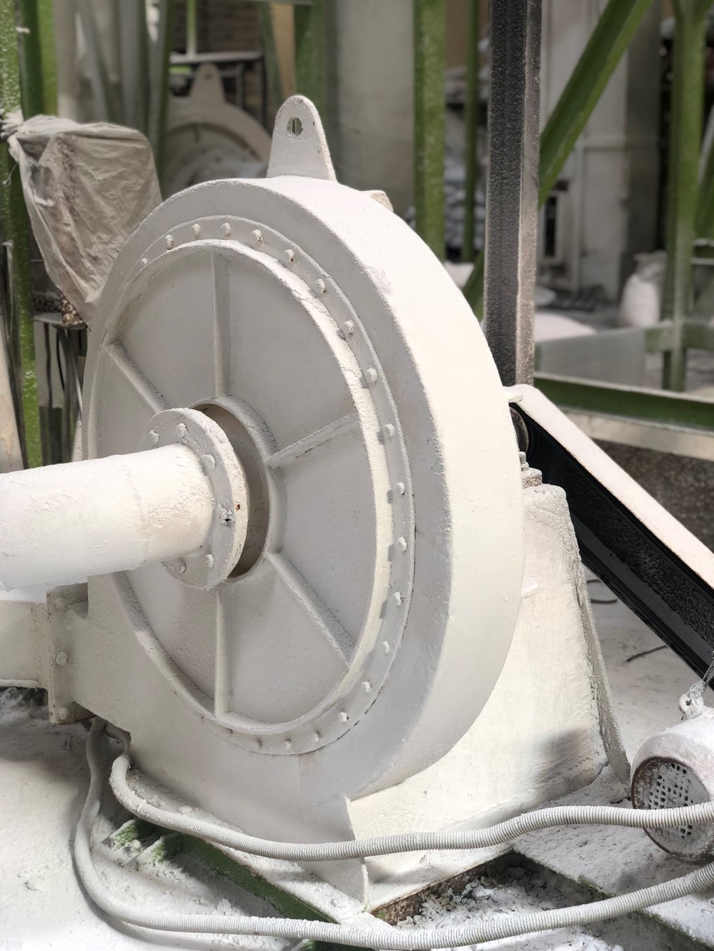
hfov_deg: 27.5
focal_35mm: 53
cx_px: 351
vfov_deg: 36.2
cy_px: 475
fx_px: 1457
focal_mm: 6
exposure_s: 1/60
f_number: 2.4
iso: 32
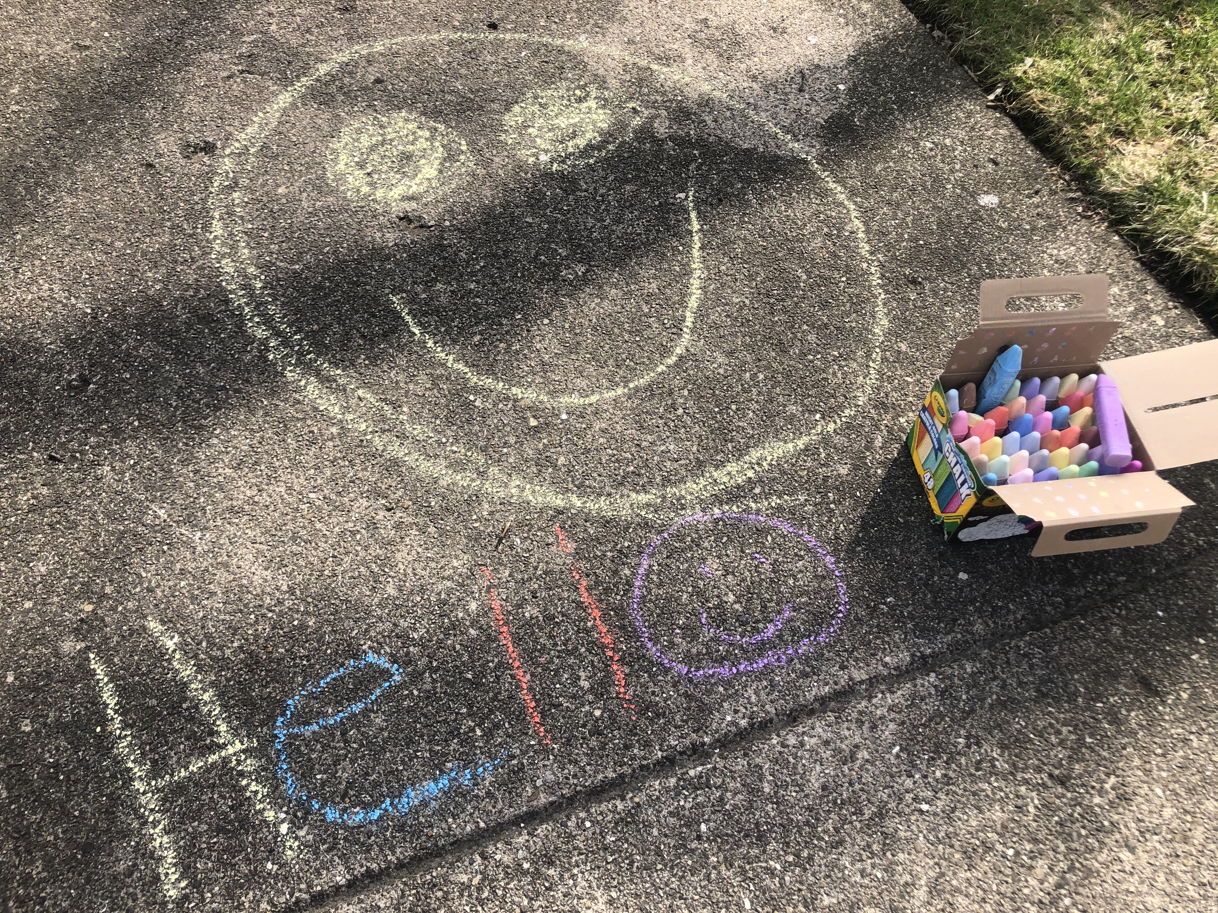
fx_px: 985
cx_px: 609
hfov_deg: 63.4
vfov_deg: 49.7
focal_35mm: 28
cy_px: 456
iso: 20
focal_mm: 3.99
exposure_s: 1/684
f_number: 1.8
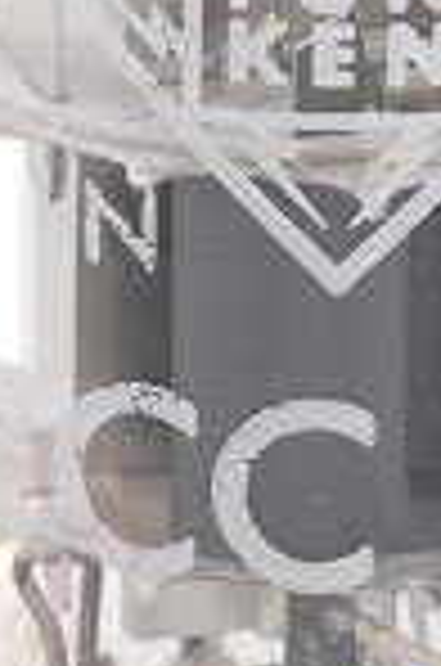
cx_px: -680
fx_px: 15377
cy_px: 212
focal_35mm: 833
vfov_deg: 2.5
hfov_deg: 1.6
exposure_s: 3.2
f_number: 22
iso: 80
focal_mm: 82
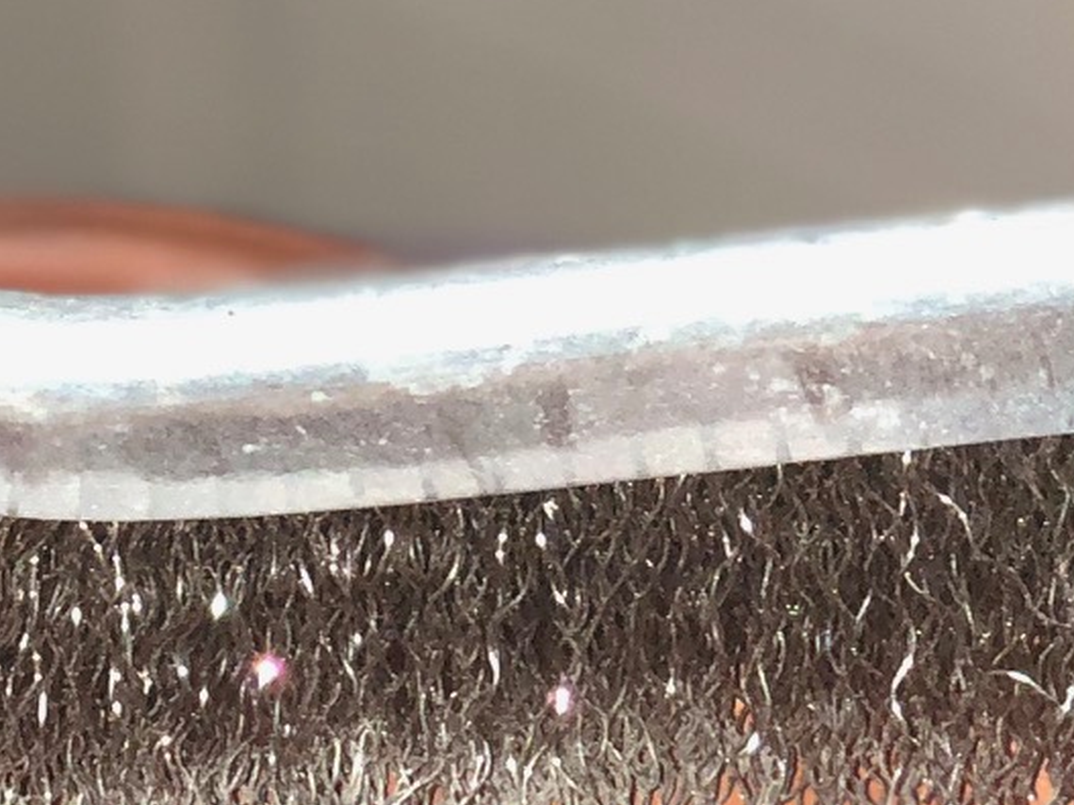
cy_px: 809
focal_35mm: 199
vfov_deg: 7.4
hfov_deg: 9.9
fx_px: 6173
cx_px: 122
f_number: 2.4
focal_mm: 6
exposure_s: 1/50
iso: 125
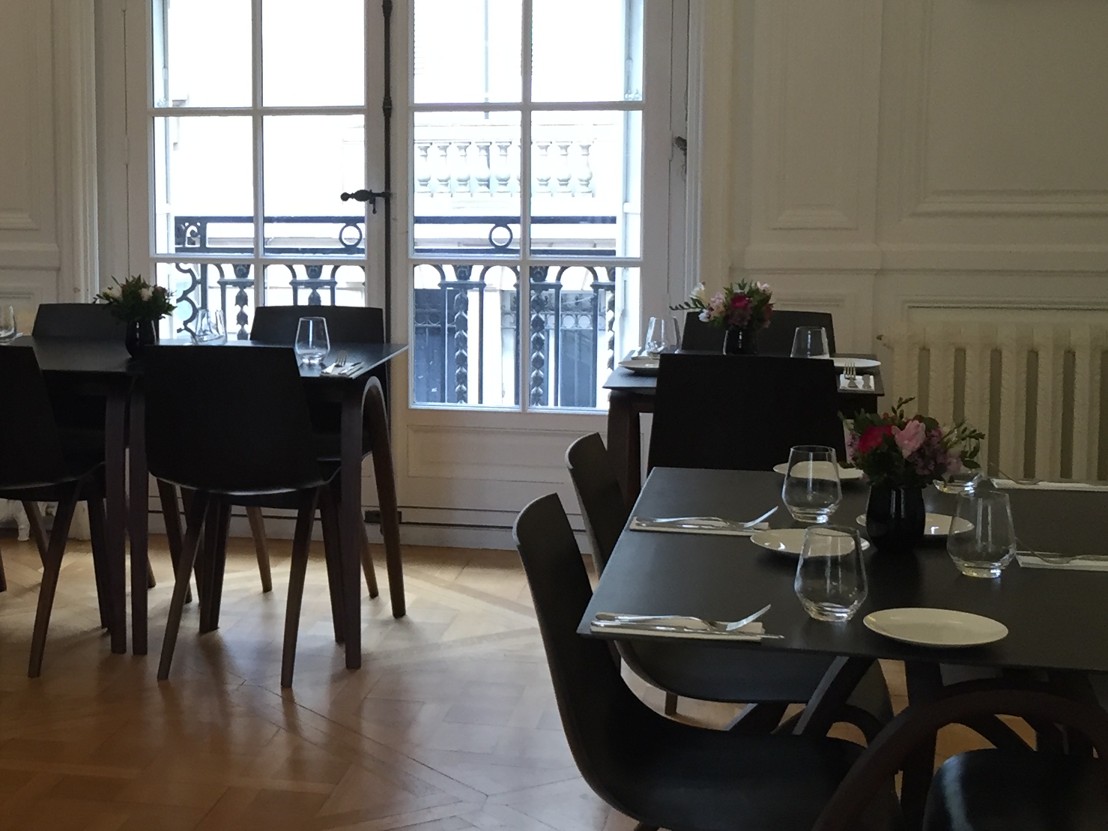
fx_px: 2048
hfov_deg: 29.5
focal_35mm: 64
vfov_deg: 22.9
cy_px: 364
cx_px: 196
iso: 80
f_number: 2.2
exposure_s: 1/33
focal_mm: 4.15
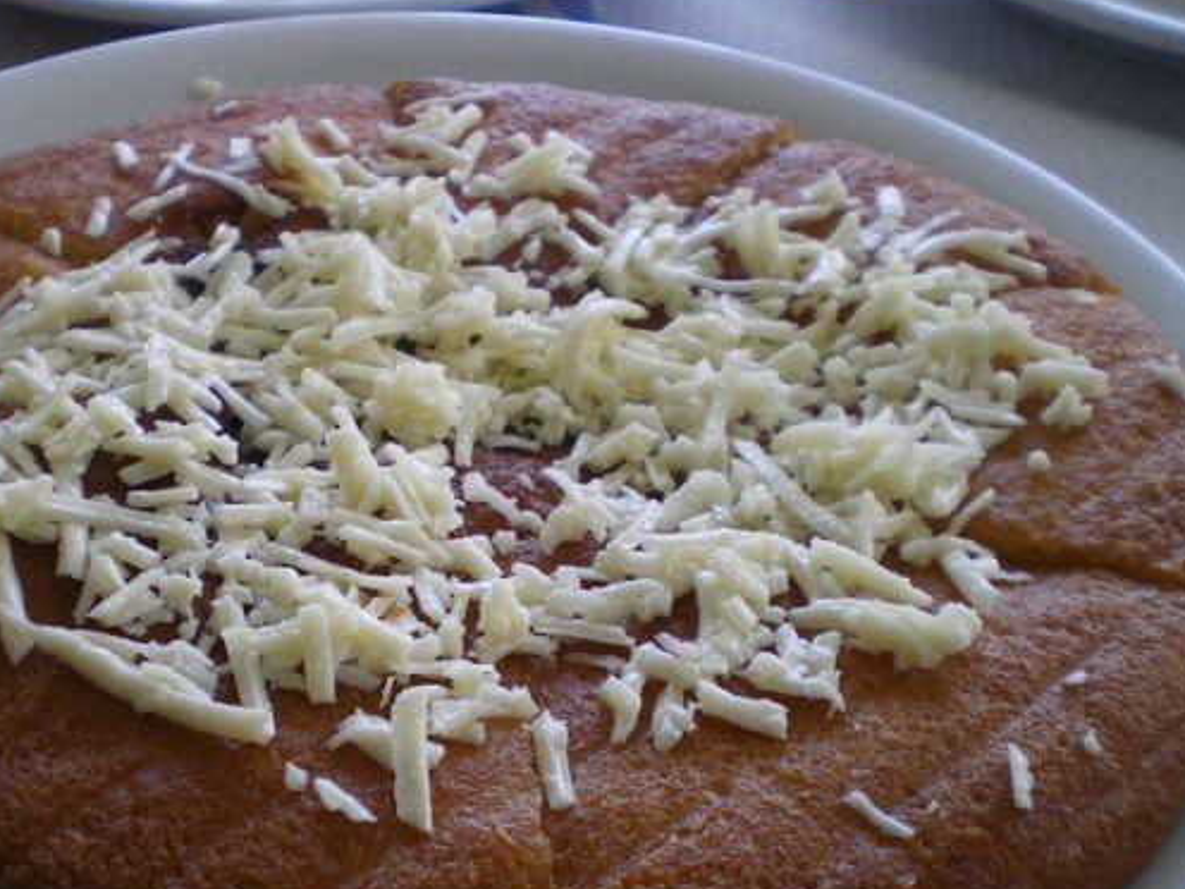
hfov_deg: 38.6
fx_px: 1677
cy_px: 521
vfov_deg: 29.6
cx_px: 435
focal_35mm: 49
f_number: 3.1
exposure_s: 1/80
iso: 64
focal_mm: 6.3
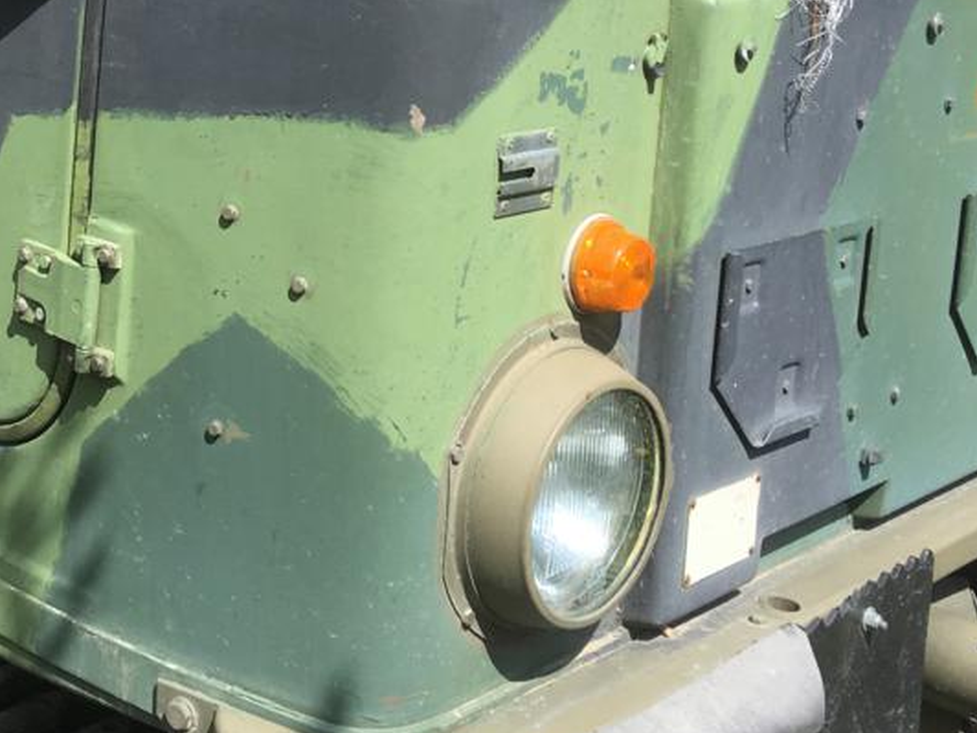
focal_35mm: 66
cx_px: 167
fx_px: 1863
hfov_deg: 28.6
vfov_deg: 21.7
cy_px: 60
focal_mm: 4.15
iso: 25
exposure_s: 1/1083
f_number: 2.2
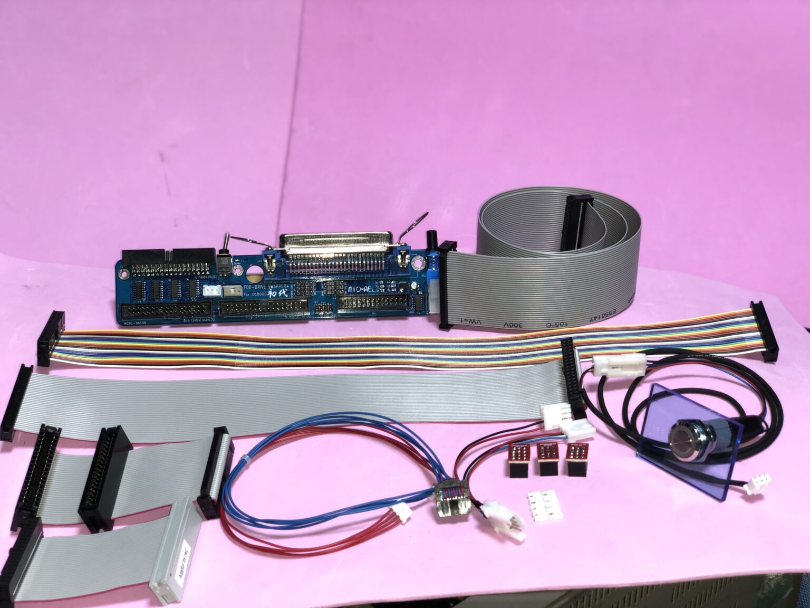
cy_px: 304
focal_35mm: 52
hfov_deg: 36.8
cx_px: 405
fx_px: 1217
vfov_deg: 28.0
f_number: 2.4
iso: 32
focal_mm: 6
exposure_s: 1/30
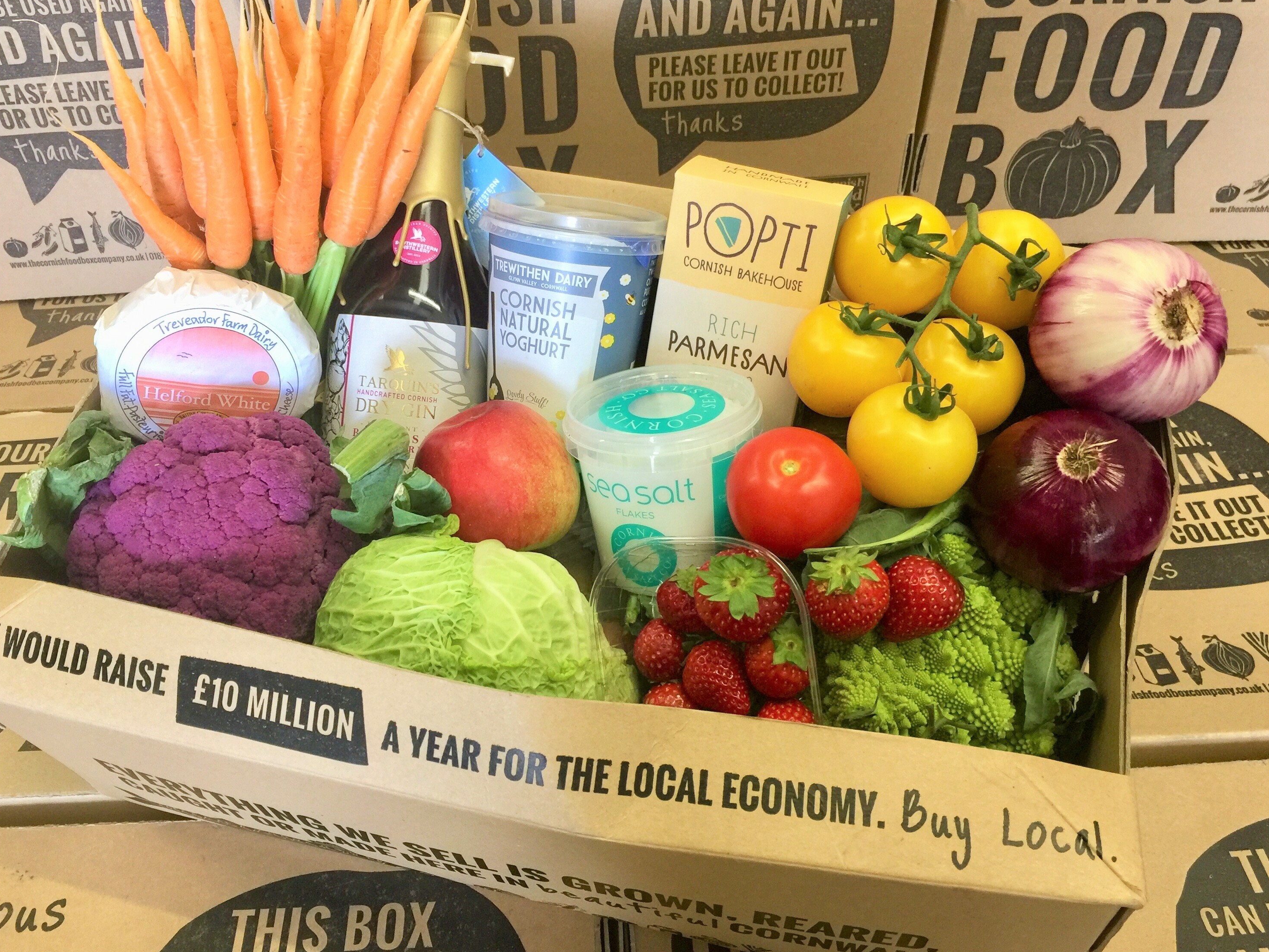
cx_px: 578
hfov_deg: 56.7
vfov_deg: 44.1
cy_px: 438
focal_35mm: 32
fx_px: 1173
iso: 64
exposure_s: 1/17
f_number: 2.2
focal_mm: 4.15
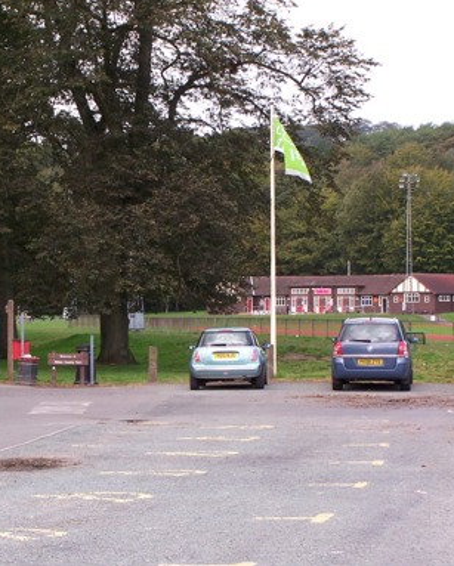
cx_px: 109
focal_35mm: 108
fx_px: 1812
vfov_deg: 17.8
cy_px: 282
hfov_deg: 14.2
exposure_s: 1/180
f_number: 3.2
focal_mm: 13.7
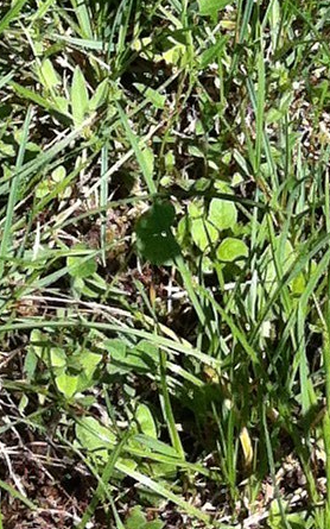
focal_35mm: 216
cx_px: 583
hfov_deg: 6.0
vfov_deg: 9.0
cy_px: -623
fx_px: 3109
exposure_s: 1/736
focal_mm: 3.85
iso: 80
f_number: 2.8
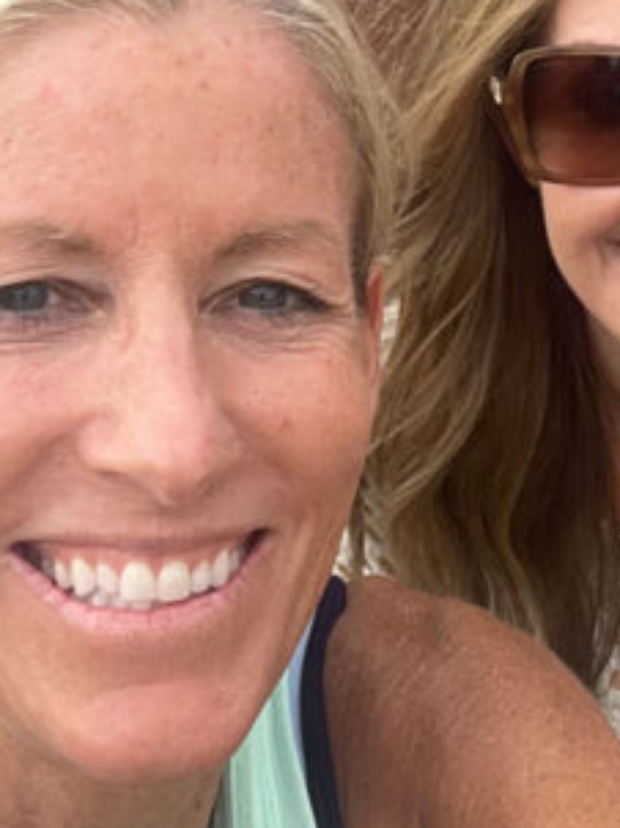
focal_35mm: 84
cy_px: -189
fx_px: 2009
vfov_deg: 21.5
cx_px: 494
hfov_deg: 17.4
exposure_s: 1/191
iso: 25
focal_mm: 2.71
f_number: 2.2
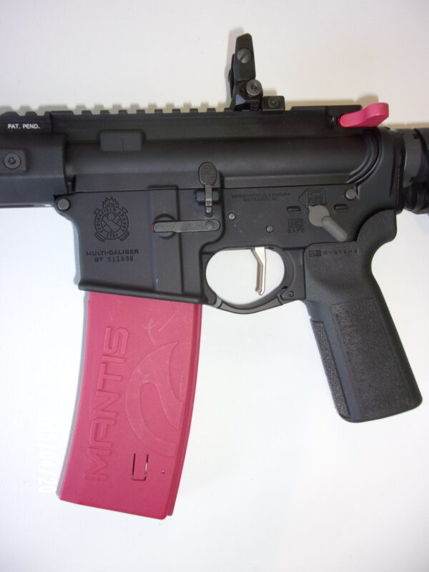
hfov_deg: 51.4
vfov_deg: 65.3
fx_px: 446
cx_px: 214
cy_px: 286
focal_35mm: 27
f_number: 3
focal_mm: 4.9
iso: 200
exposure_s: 1/34
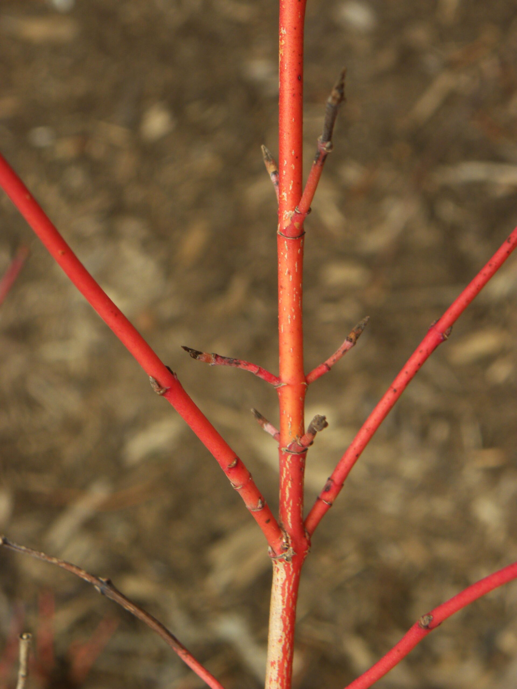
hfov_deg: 17.4
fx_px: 1693
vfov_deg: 23.0
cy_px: 344
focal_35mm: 85
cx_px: 258
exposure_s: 1/97.8
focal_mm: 15.1
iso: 64
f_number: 4
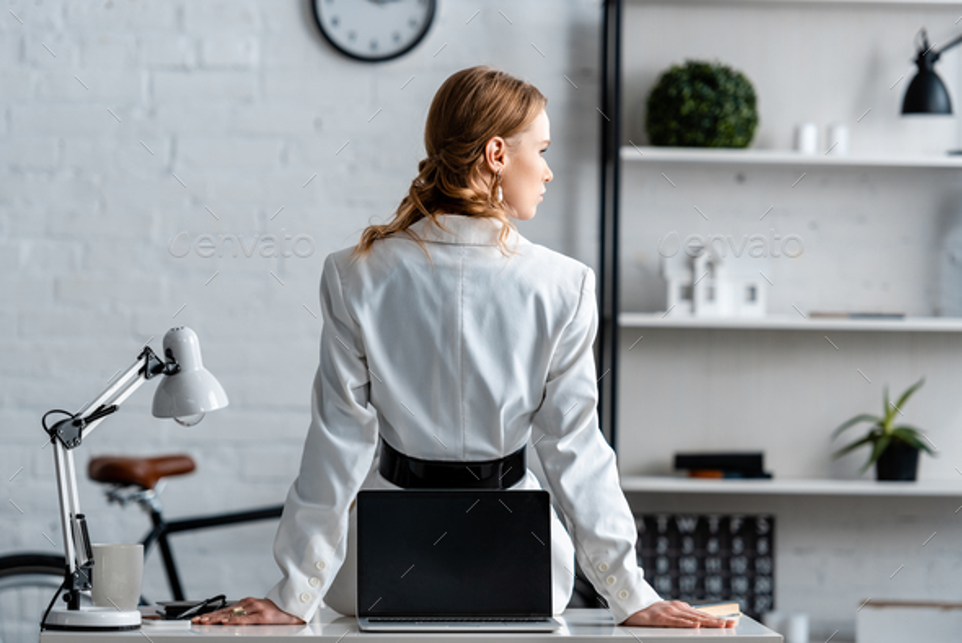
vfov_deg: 9.2
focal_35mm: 150
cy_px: 322
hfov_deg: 13.7
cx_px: 481
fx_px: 4010
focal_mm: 150
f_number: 3.2
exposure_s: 1/200
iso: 160
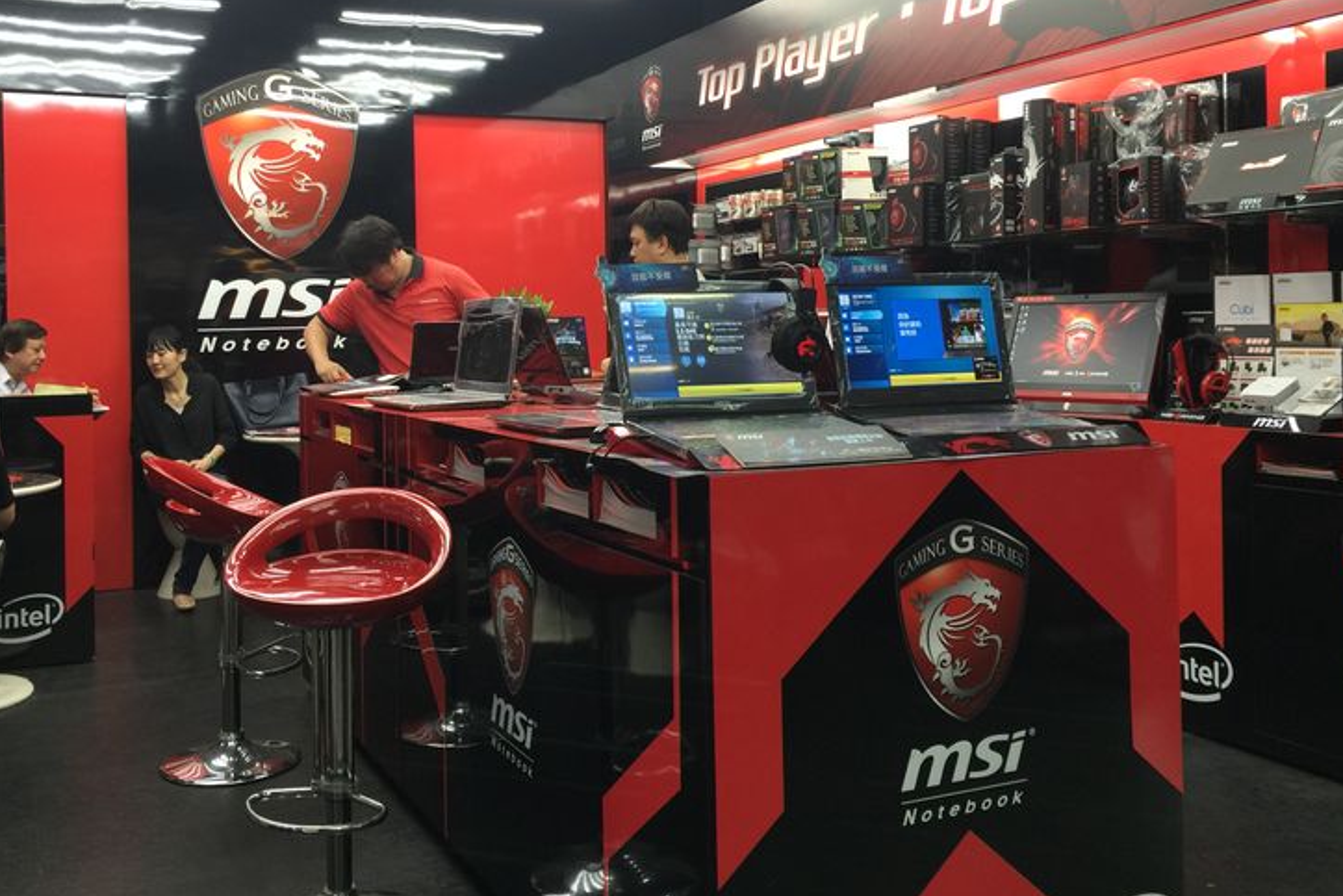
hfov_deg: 54.3
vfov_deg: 37.6
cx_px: 594
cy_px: 328
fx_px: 1306
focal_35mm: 35
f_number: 2.2
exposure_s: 1/15
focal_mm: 4.15
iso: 32
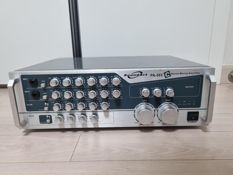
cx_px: 116
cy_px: 88
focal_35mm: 26
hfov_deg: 67.3
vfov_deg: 53.1
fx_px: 175
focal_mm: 5.4
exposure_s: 1/40
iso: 320
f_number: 1.8
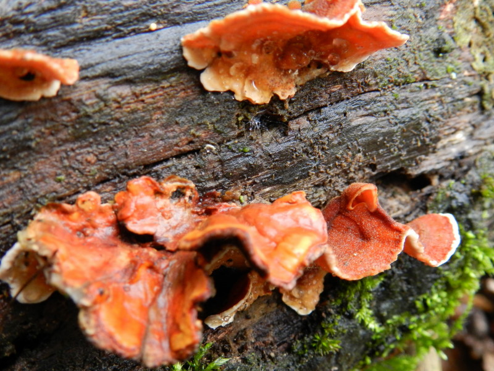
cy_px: 186
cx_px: 247
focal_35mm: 38
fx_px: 542
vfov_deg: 37.7
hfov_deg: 49.0
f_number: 4
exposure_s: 1/30
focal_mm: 6.7
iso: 400
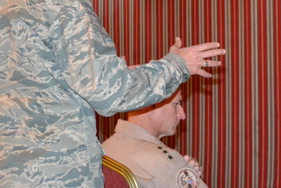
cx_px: 285
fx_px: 976
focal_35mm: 125
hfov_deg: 16.0
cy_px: 39
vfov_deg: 10.9
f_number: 4.8
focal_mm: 32
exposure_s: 1/60
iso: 3200
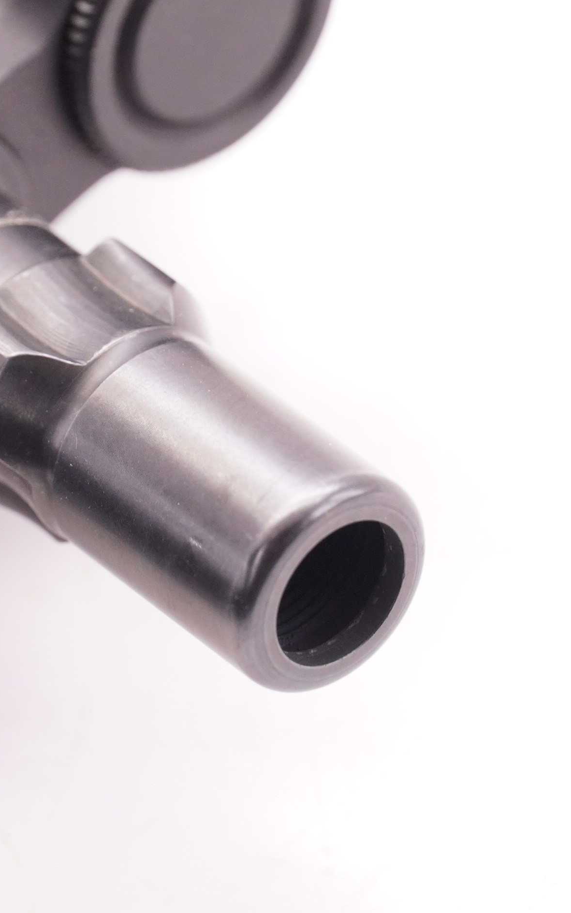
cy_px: 357
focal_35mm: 429
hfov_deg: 3.1
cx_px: 147
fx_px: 10683
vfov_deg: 4.9
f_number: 5.6
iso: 1000
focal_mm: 125
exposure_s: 1/125
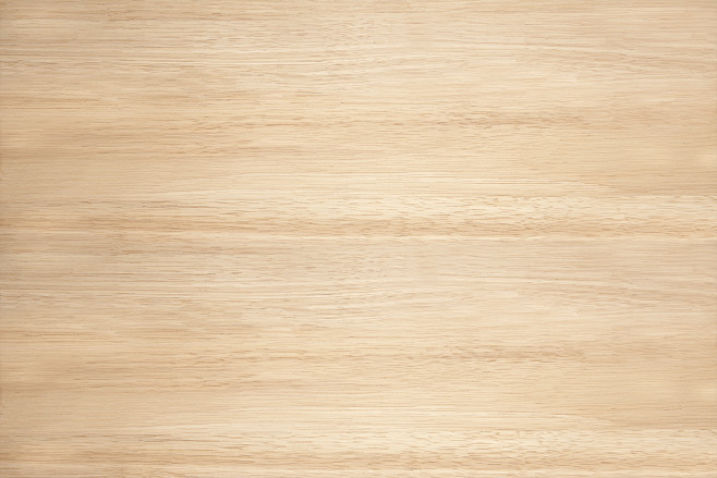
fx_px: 996
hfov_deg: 39.6
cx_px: 358
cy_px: 239
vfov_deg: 27.0
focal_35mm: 50
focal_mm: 50
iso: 160
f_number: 10
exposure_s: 1/100
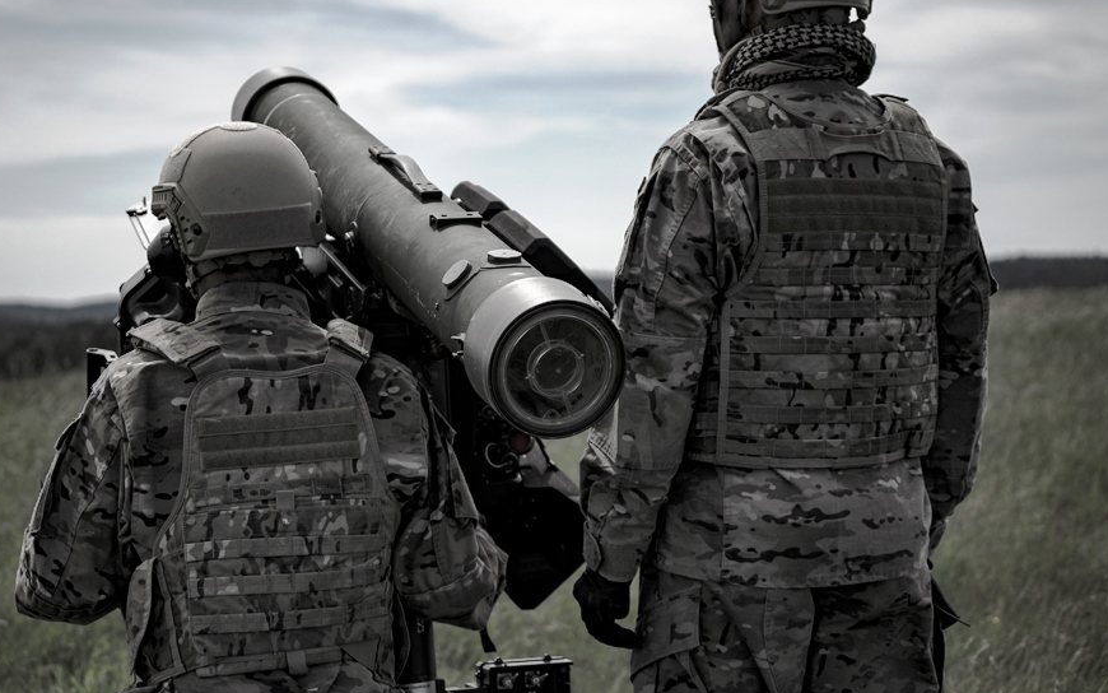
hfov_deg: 24.6
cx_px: 492
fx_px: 2537
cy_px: 285
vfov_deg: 15.5
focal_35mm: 84
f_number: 4
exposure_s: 1/3200
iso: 160
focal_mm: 70
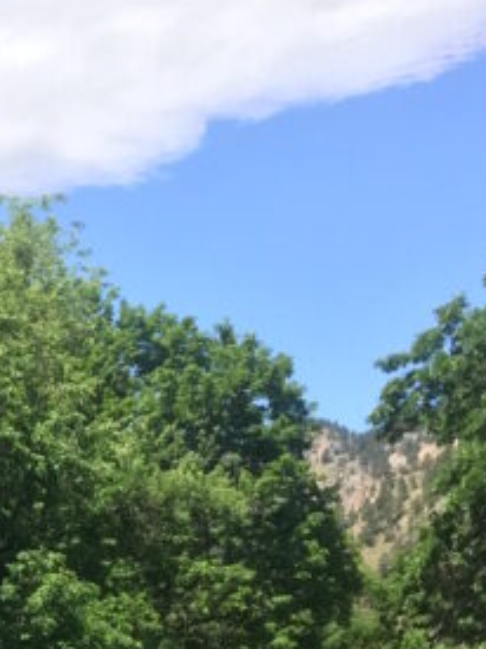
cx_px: -349
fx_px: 2023
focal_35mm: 108
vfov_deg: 16.4
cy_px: 1017
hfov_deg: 12.6
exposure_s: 1/860
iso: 32
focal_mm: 4.15
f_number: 2.2
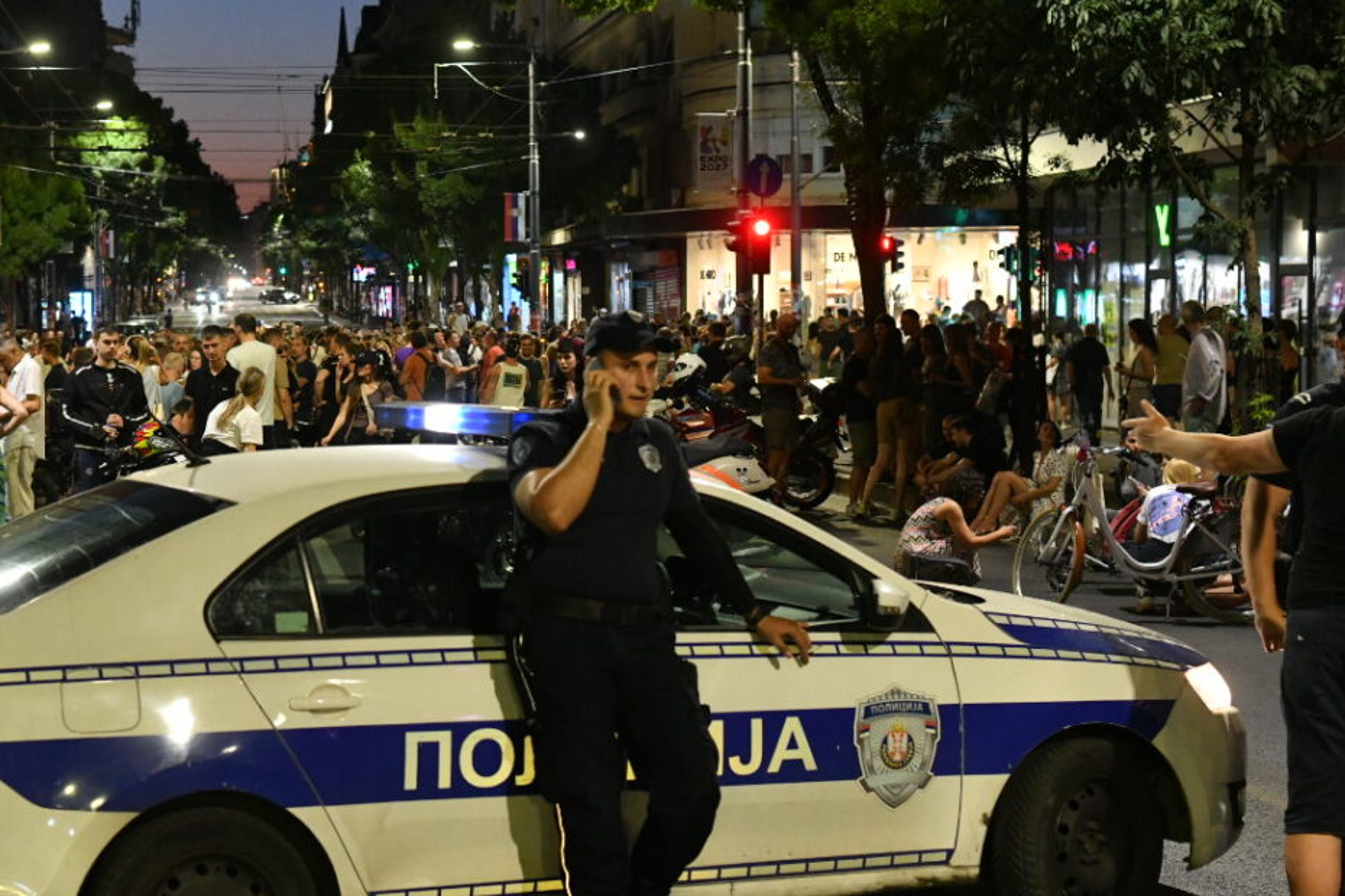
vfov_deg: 17.9
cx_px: 469
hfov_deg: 26.5
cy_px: 410
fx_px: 2839
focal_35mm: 76
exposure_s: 1/160
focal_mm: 46
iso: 3200
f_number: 3.5
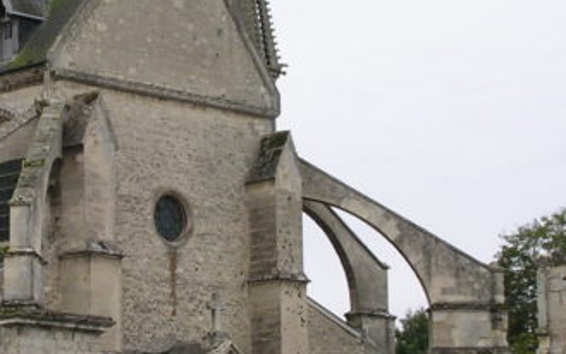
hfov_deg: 14.6
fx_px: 2192
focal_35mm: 142
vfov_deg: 9.2
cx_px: 57
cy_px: 176
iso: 100
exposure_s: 1/60
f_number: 5.6
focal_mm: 9.3
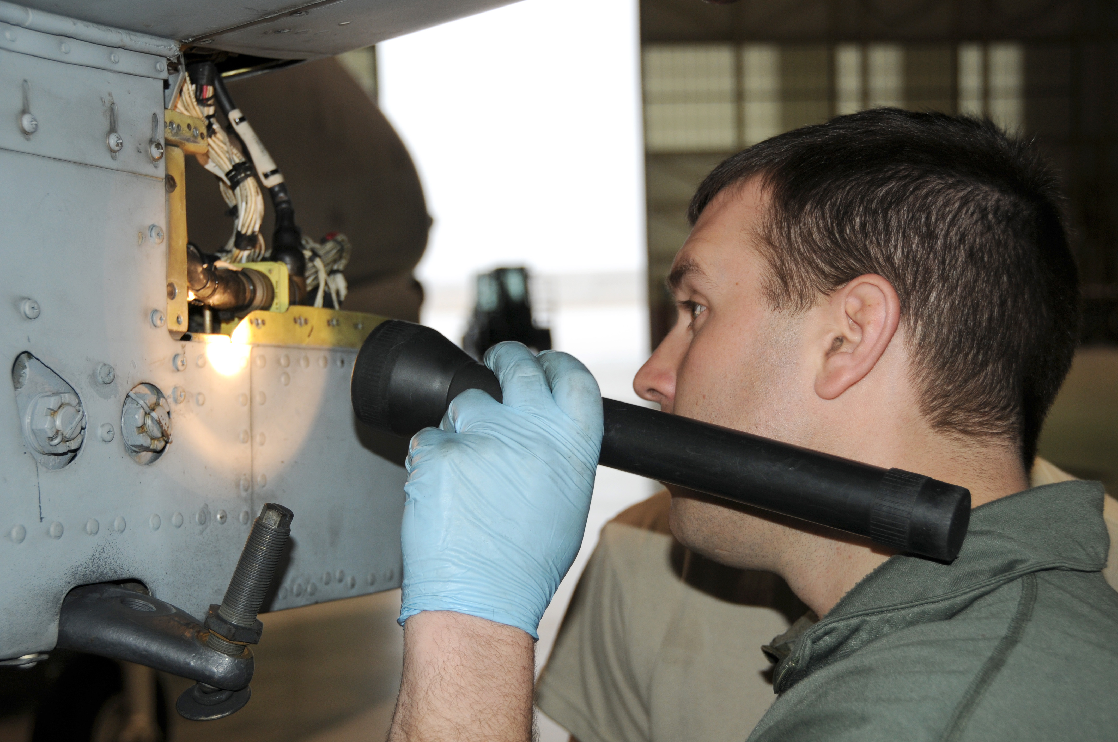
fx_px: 1861
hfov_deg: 33.4
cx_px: 559
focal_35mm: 60
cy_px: 371
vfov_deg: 22.6
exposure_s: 1/80
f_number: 4.5
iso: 250
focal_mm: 40
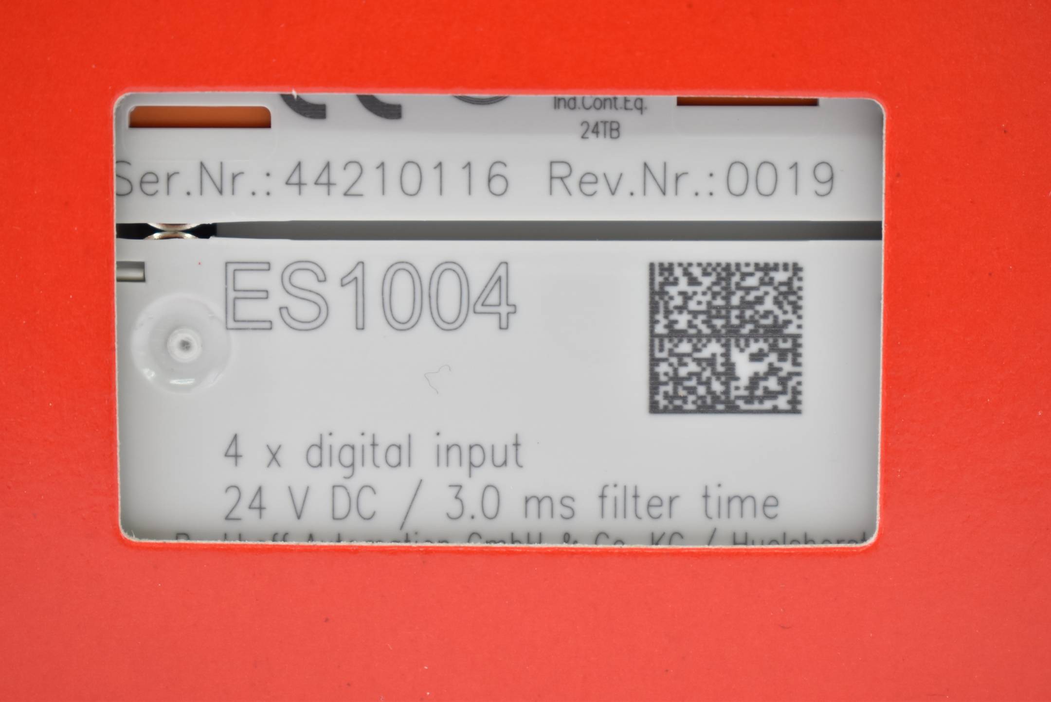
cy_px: 351
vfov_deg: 16.6
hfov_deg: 24.6
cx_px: 526
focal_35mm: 82
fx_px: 2410
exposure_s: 1/100
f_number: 5.6
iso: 560
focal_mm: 55
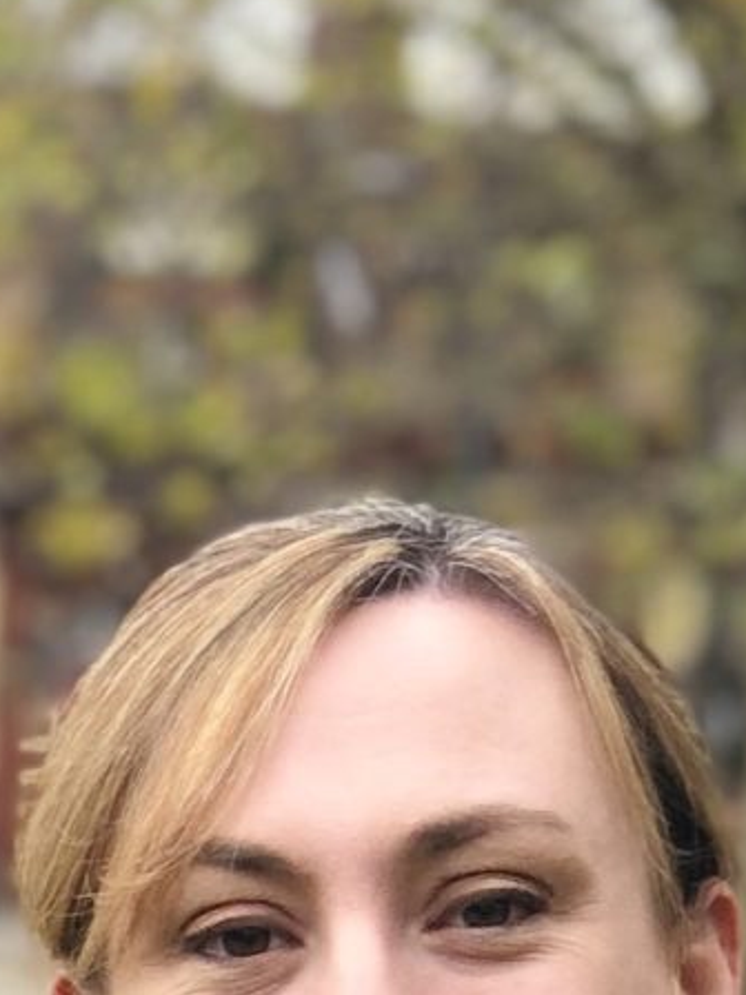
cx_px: -144
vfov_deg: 6.6
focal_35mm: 294
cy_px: 1609
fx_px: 8448
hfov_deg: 5.0
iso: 16
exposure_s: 1/60
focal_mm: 6
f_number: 2.4
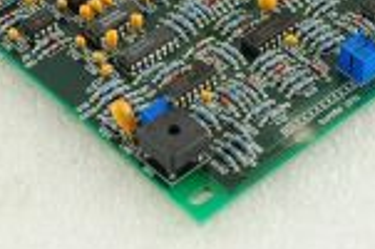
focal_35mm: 199
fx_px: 2069
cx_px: 107
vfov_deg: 6.8
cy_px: -116
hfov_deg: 10.3
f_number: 10
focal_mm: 50
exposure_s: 1/125
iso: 1600
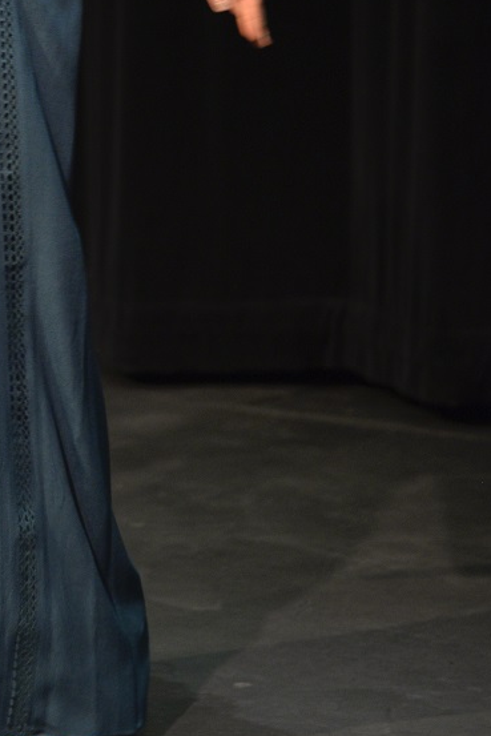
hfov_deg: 8.1
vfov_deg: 12.0
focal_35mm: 168
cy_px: -106
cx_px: -137
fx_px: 3435
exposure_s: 1/60
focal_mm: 62
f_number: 2.8
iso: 1600
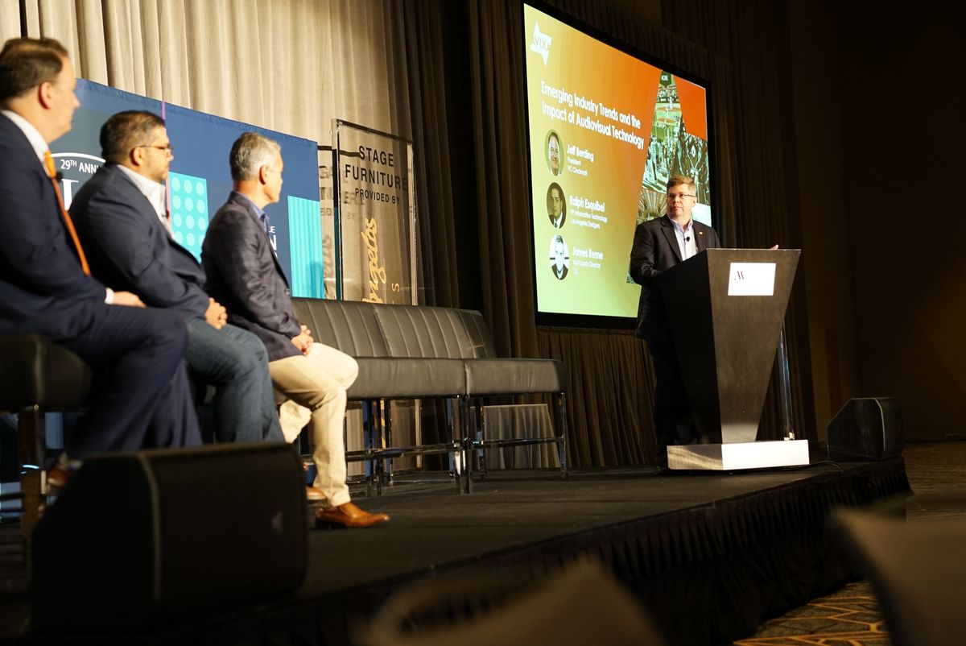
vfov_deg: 24.2
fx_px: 1504
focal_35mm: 56
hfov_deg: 35.6
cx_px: 483
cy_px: 323
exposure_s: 1/160
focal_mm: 56
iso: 2500
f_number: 2.8
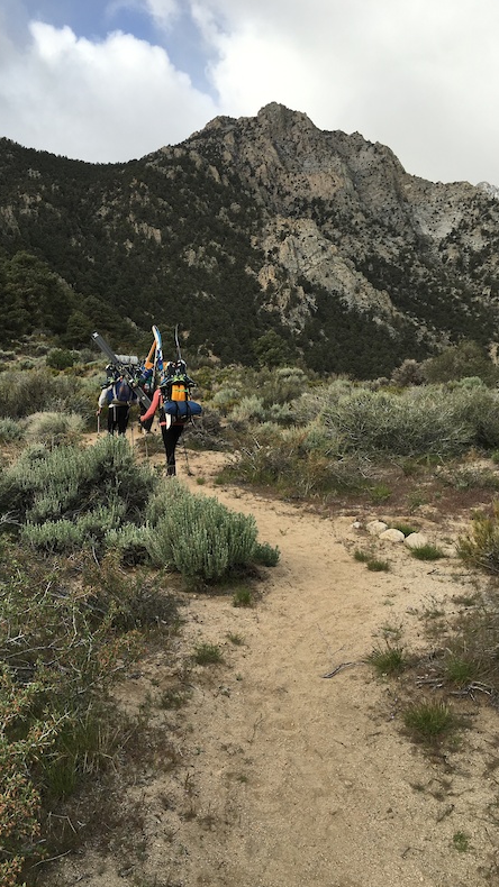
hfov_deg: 36.4
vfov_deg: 61.0
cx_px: 183
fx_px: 753
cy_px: 448
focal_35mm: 32
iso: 25
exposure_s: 1/493
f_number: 2.2
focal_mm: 4.15
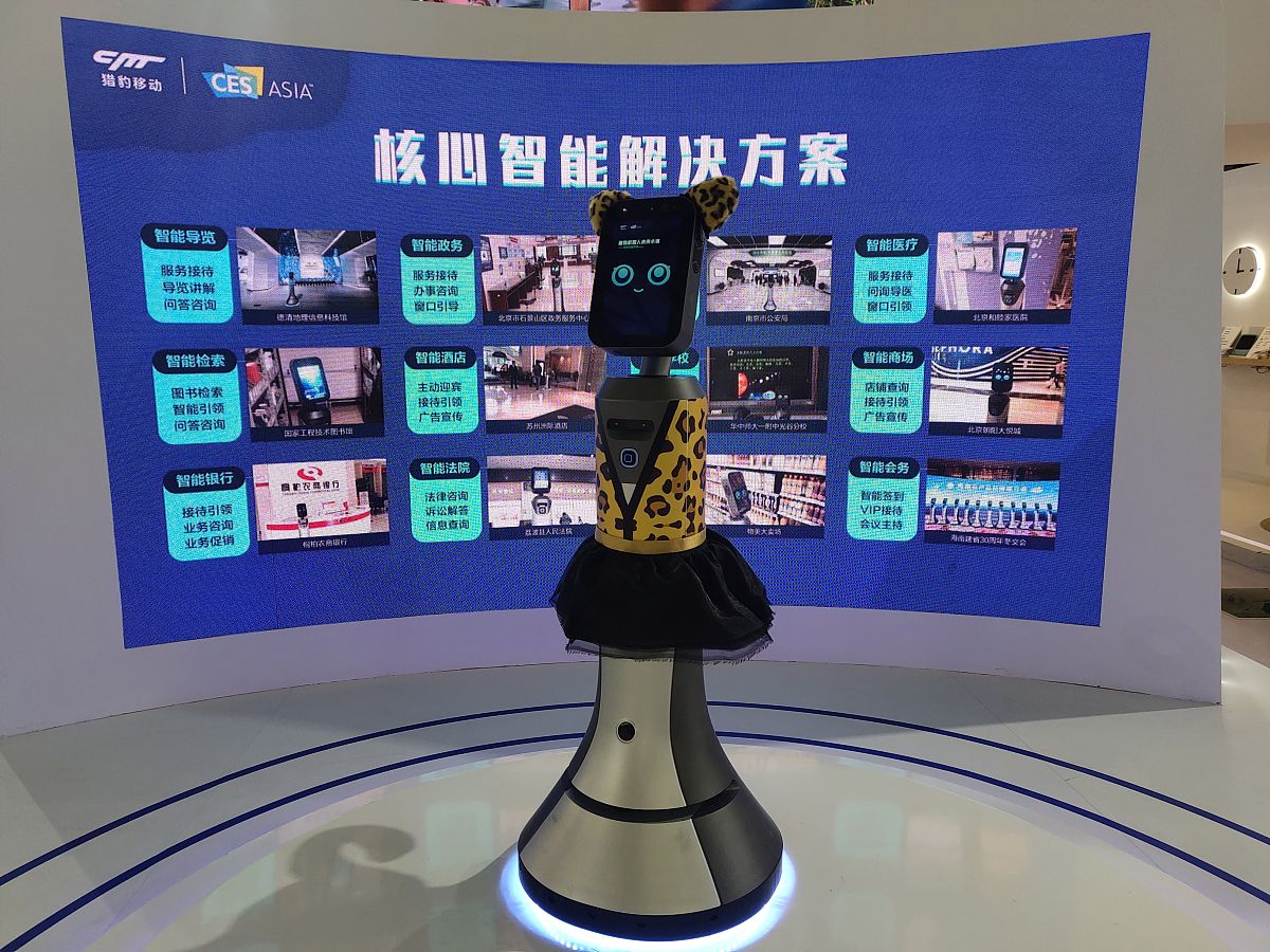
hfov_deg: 60.0
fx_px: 1101
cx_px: 635
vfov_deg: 46.8
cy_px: 476
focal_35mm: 30
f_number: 1.8
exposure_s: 1/100
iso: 82
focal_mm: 4.35
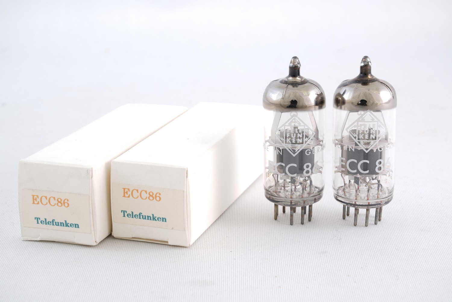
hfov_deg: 24.8
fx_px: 1029
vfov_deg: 16.7
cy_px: 151
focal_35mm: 82
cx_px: 226
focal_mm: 82
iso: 80
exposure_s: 3.2
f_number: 22
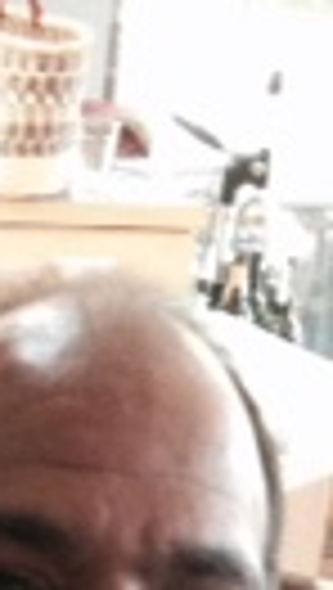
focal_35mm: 175
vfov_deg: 10.6
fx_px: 2738
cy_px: 1392
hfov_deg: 6.9
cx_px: -171
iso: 250
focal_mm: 4.12
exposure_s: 1/20
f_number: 2.4
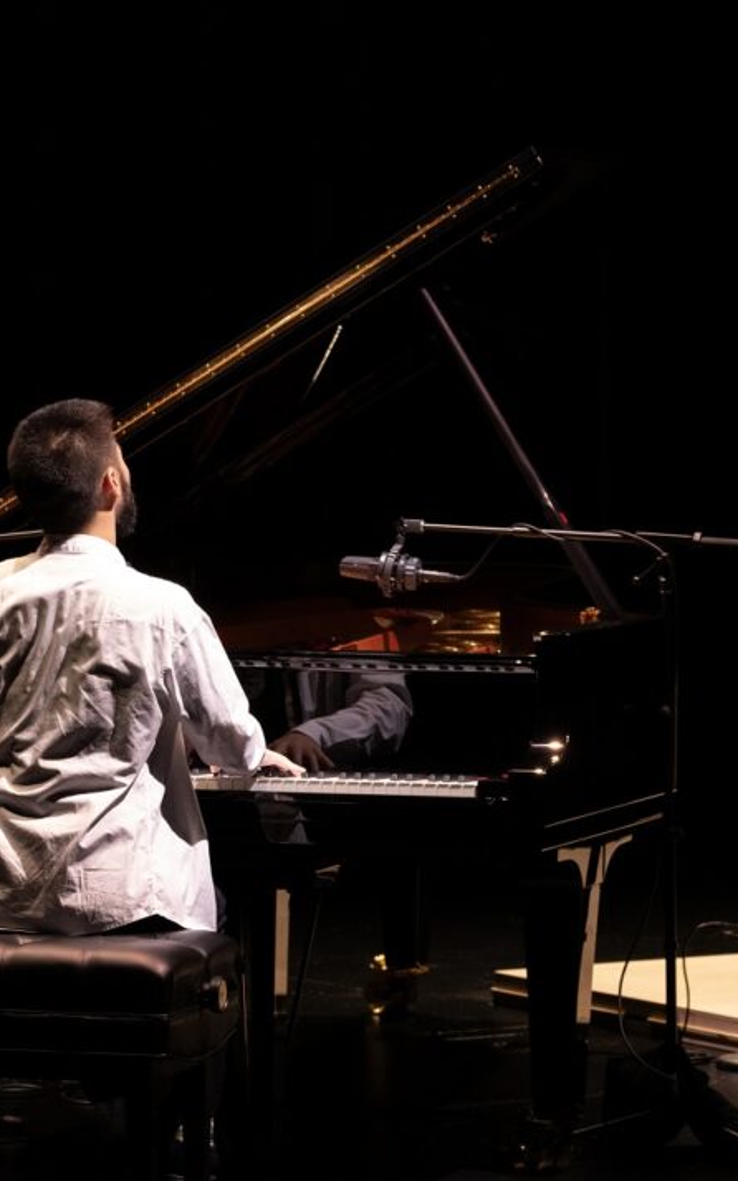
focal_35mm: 165
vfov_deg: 12.7
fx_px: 5312
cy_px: 590
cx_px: 644
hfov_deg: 7.9
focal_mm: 107
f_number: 5.2
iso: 6400
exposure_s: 1/250
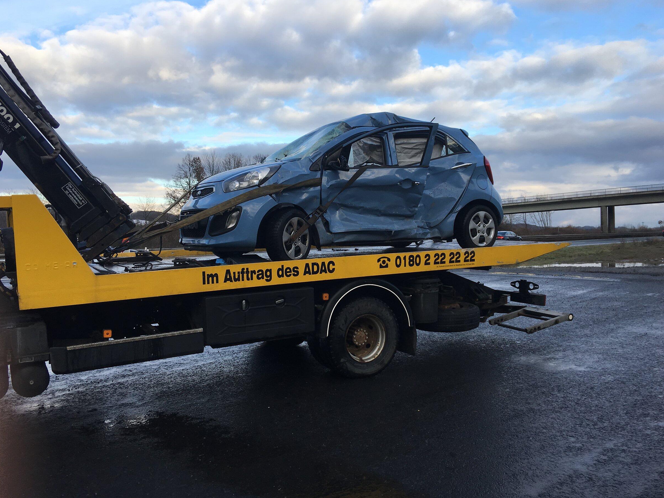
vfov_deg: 45.4
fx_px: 595
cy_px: 258
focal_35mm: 31
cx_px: 332
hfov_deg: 58.4
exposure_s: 1/364
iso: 25
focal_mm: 4.15
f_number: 2.2
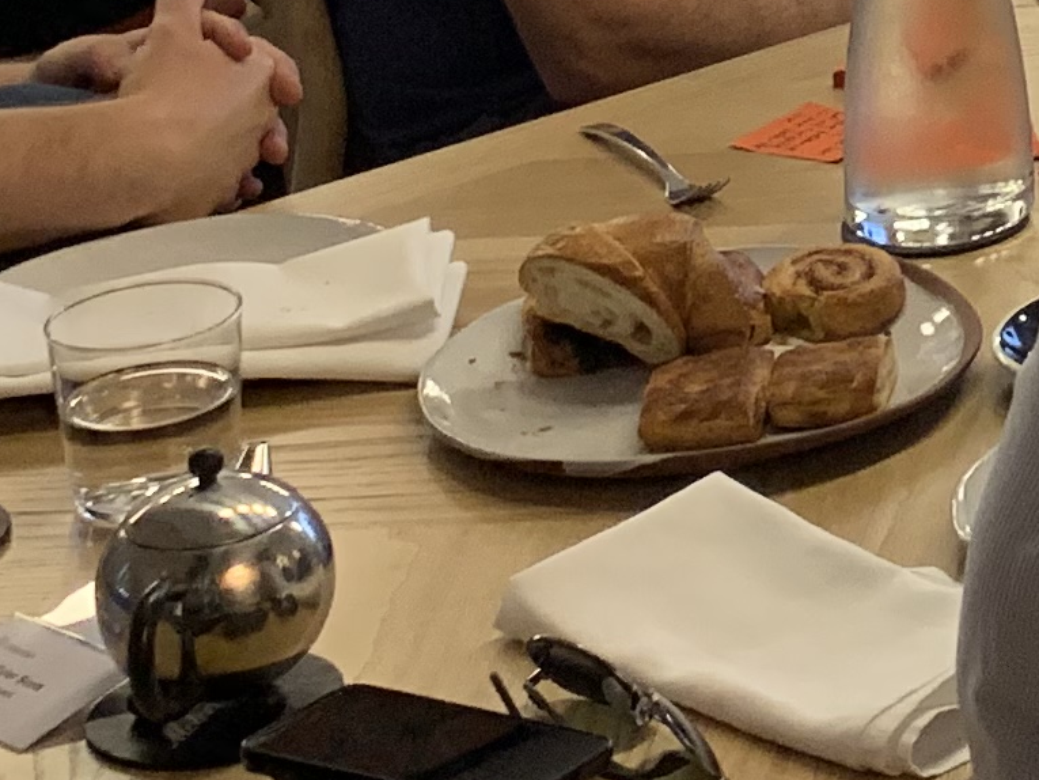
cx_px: 1977
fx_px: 4113
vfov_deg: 10.1
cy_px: -684
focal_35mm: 137
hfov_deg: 12.8
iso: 100
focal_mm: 4.25
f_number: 1.8
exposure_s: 1/50
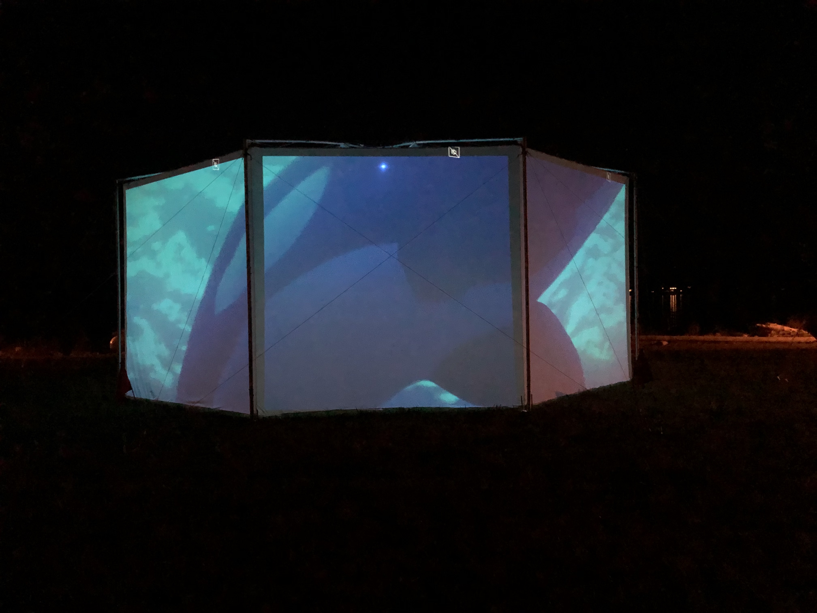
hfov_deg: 63.4
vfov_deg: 49.7
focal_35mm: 28
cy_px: 306
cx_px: 408
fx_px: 661
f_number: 1.8
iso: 320
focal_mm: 3.99
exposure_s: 1/4
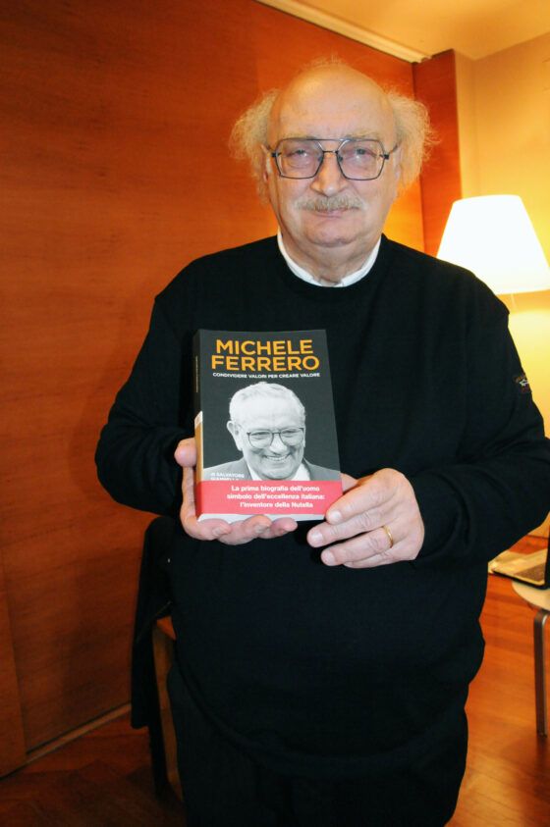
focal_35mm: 32
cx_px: 275
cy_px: 414
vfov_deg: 59.5
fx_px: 724
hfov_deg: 41.6
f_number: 7.1
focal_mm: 21
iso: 3200
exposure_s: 1/60
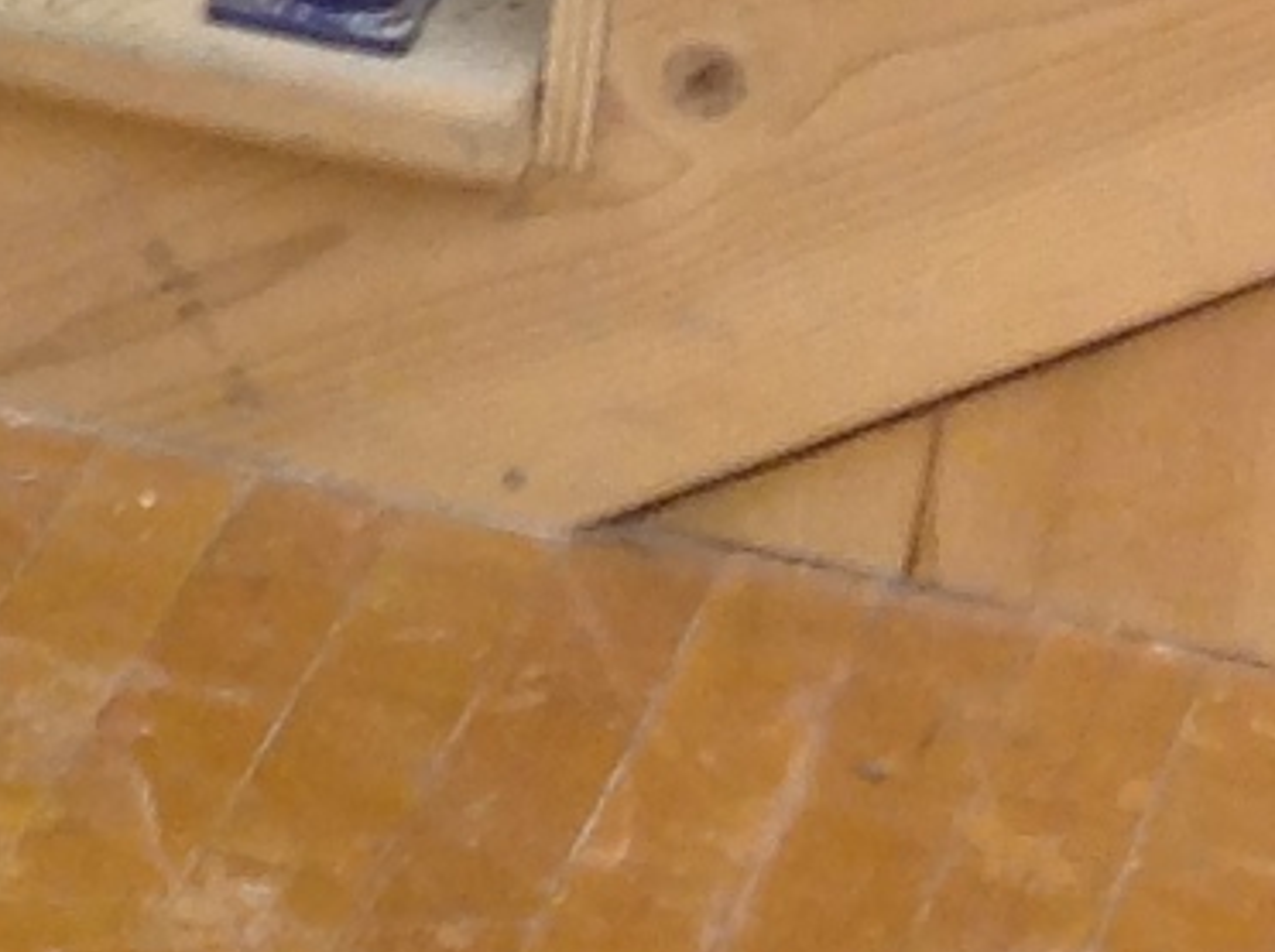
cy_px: -942
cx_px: -2776
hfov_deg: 7.1
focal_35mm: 244
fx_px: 8976
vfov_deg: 5.9
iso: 80
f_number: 2.4
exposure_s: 1/15
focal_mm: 4.28
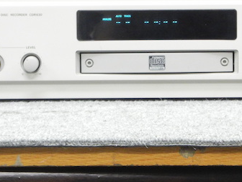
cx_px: 152
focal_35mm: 217
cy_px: 20
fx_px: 1517
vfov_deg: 6.8
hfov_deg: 9.1
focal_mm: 16.3
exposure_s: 1/16.2
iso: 400
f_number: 4
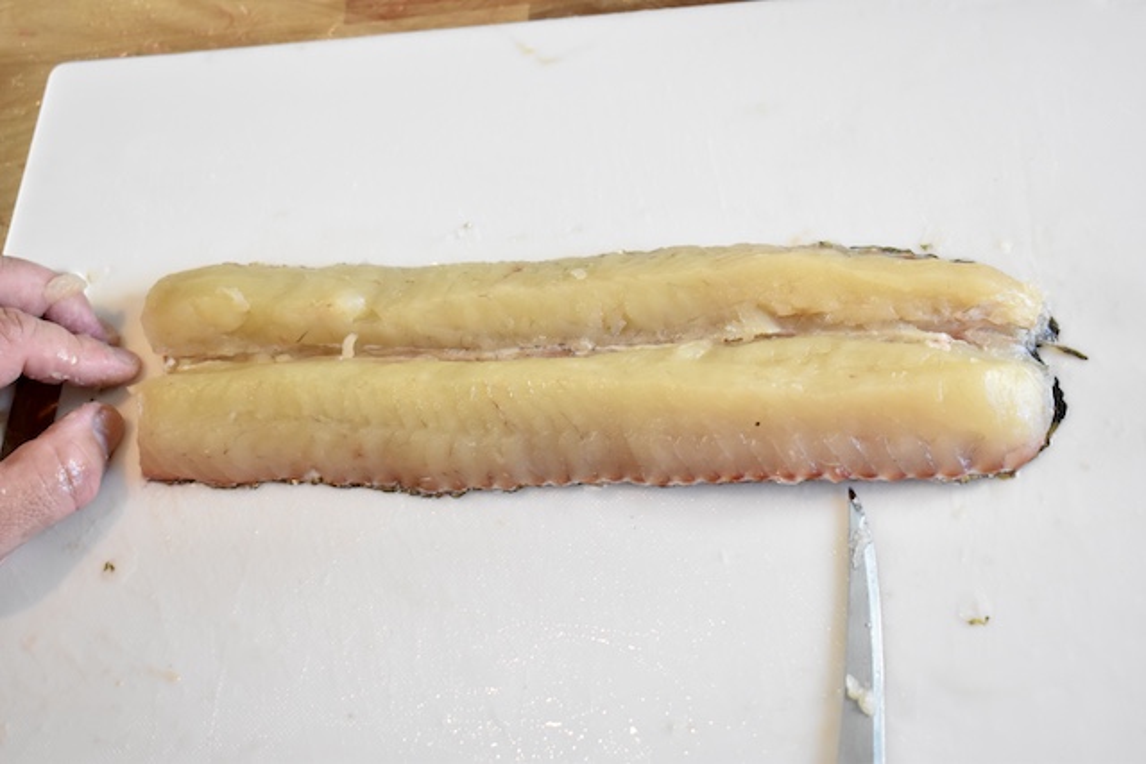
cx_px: 573
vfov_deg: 23.8
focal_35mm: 57
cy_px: 382
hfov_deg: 35.0
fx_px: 1815
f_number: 4.8
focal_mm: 38
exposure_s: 1/125
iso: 2200
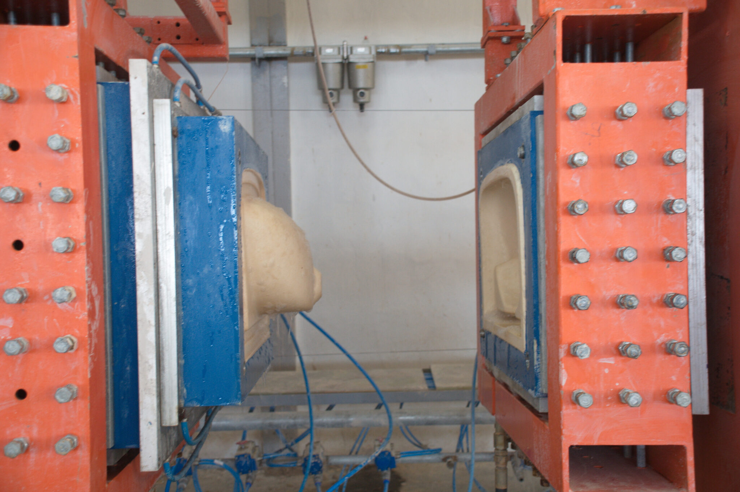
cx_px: 370
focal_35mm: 46
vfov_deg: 28.9
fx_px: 955
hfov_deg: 42.4
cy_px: 246
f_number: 4
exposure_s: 1/50
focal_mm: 31
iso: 400
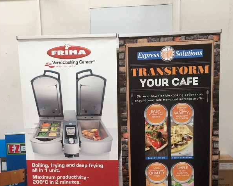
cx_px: 114
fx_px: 276
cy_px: 132
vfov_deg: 36.7
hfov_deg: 45.8
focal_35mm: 40
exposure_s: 1/30
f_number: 2.2
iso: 64
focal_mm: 4.12
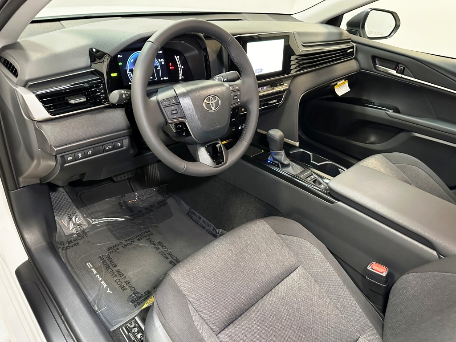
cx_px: 228
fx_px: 316
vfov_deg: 56.8
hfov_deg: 71.6
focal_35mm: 24
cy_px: 171
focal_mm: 6.86
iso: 800
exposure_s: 1/30
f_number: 1.78
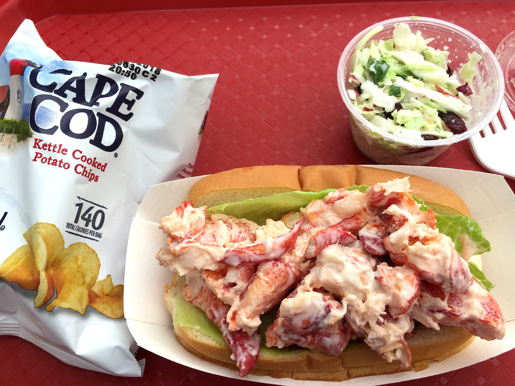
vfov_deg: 48.2
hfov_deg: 61.7
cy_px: 193
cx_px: 258
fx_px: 431
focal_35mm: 29
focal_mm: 4.15
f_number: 2.2
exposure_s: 1/247
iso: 25
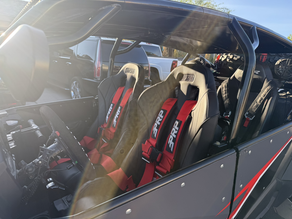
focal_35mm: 24
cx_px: 146
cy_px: 110
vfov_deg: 56.8
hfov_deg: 71.6
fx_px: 202
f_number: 1.78
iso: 80
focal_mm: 6.76
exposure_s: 1/831
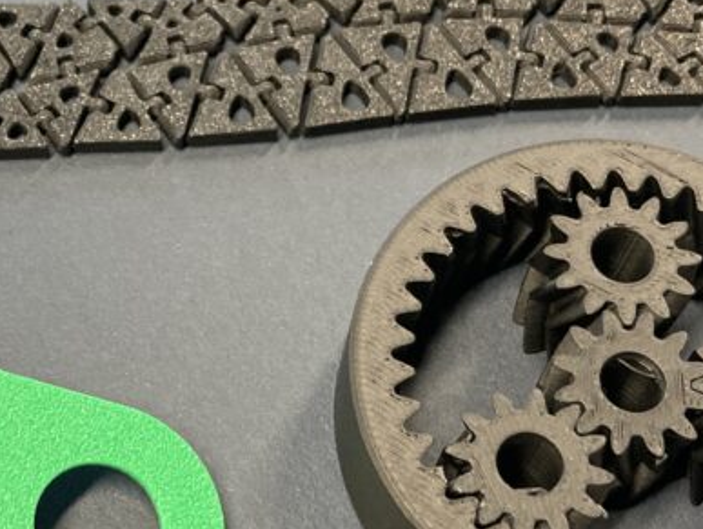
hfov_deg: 25.8
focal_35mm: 74
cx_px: 140
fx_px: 1504
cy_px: 329
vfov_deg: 19.9
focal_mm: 3.99
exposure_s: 1/50
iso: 250
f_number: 1.8
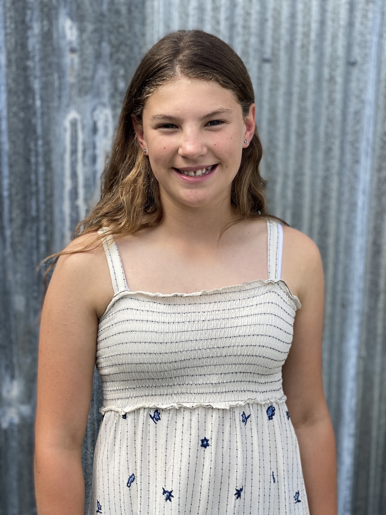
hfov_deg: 28.0
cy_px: 258
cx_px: 193
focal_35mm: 52
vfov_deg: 36.8
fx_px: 773
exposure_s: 1/727
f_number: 2
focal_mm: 6
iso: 20
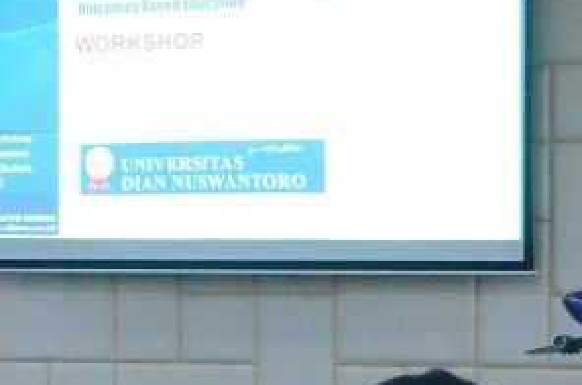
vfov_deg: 8.1
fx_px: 2725
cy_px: 261
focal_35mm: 169
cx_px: -319
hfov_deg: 11.6
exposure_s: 1/320
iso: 6400
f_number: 4
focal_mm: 29
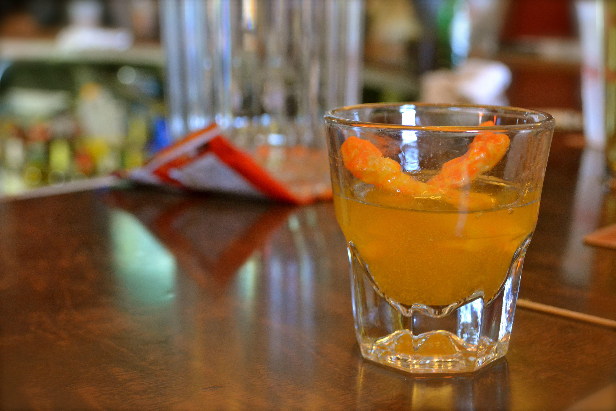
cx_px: 308
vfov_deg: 25.8
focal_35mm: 52
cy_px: 206
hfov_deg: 37.9
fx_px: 898
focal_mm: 35
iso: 3200
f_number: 5
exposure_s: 1/10
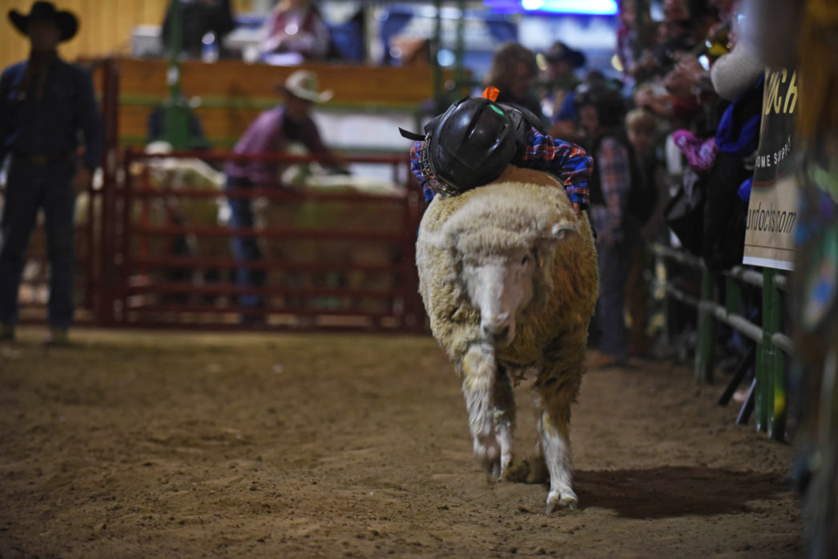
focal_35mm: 135
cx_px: 419
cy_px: 280
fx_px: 3143
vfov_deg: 10.2
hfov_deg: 15.2
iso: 2500
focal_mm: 135
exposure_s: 1/125
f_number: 2.8
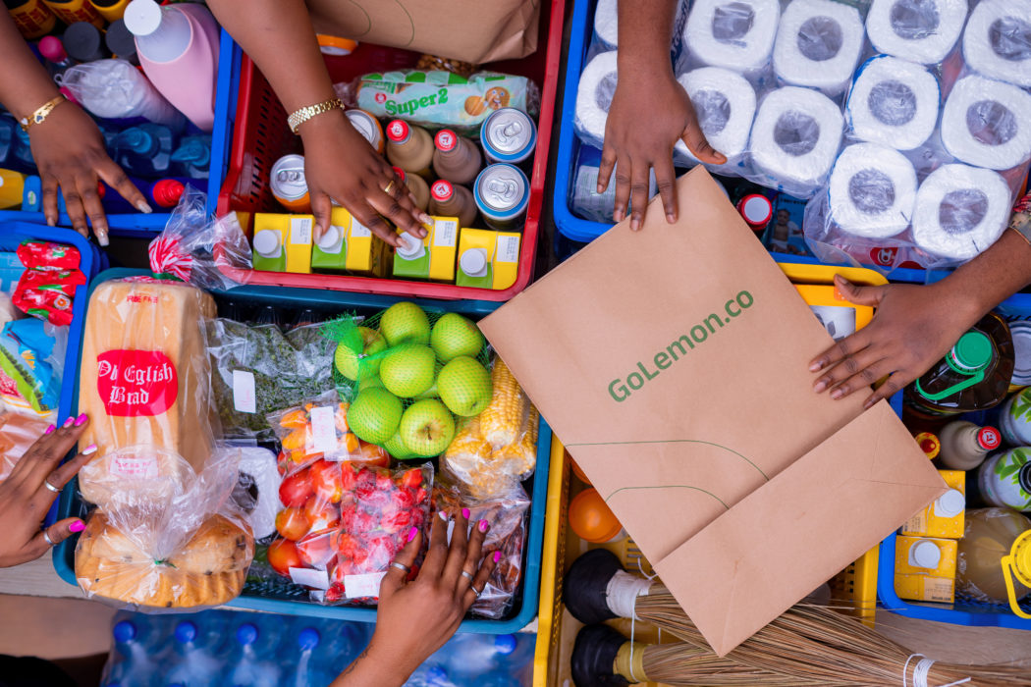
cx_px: 516
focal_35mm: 50
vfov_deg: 27.0
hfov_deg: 39.6
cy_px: 344
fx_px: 1432
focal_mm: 50
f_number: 3.2
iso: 100
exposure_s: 1/200
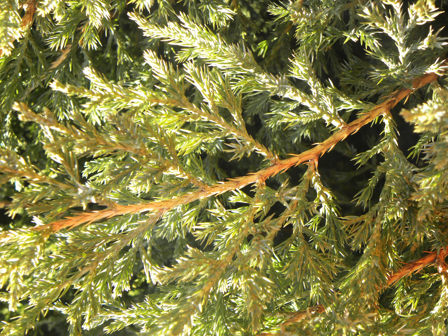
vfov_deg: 17.4
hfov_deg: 23.0
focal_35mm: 85
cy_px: 168
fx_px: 1100
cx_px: 224
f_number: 4
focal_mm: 15.1
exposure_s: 1/69.3
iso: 64
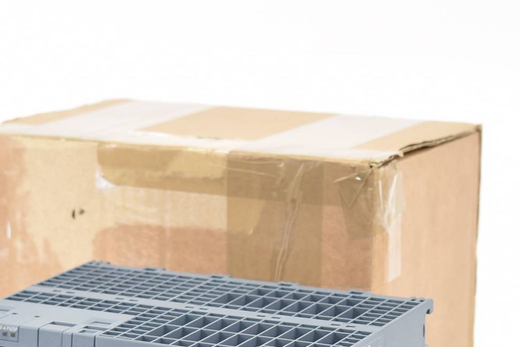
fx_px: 2170
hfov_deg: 13.7
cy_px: 378
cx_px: 227
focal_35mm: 150
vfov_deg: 9.1
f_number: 5
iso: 100
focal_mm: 45
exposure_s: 1/15
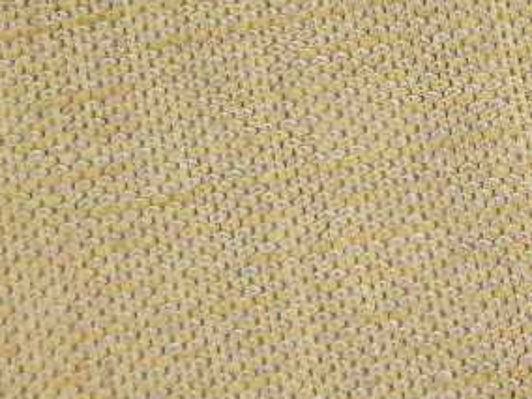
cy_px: -212
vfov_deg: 11.9
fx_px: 1829
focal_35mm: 119
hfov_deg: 16.2
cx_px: 525
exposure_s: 1/60
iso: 800
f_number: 4
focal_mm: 5.9
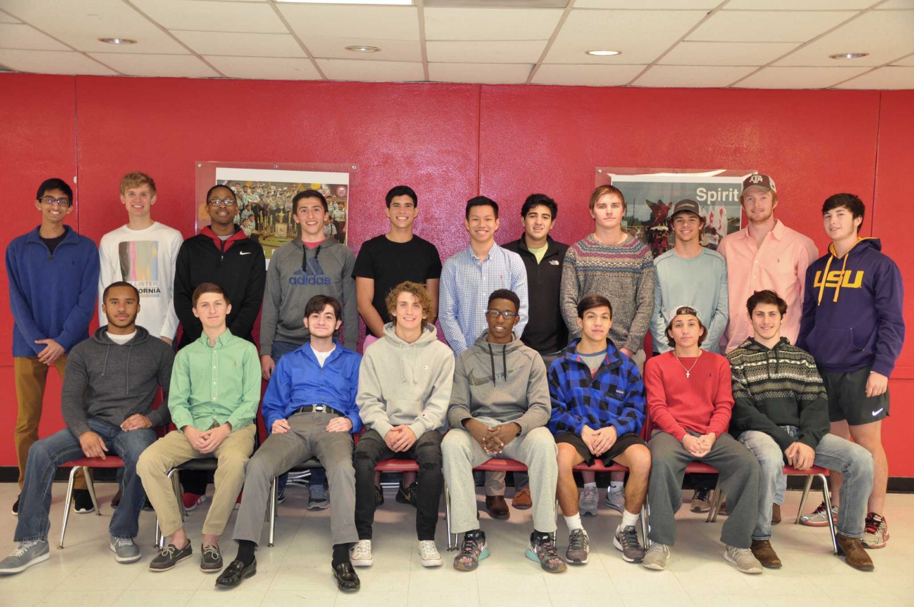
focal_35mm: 38
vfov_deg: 35.4
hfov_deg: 51.3
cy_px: 304
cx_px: 457
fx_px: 951
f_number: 4
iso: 800
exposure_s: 1/30
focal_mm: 25
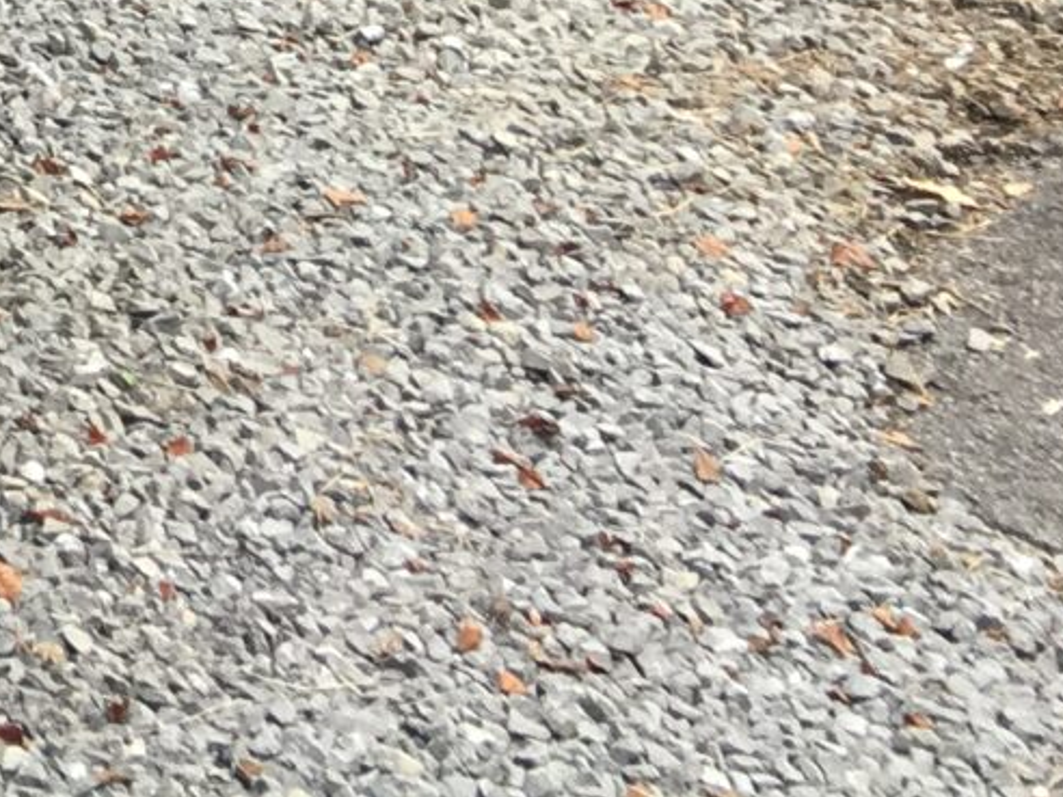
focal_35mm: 151
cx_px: -1465
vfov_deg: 8.7
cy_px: -1240
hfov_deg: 11.1
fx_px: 4637
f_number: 2.2
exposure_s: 1/151
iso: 25
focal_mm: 4.15
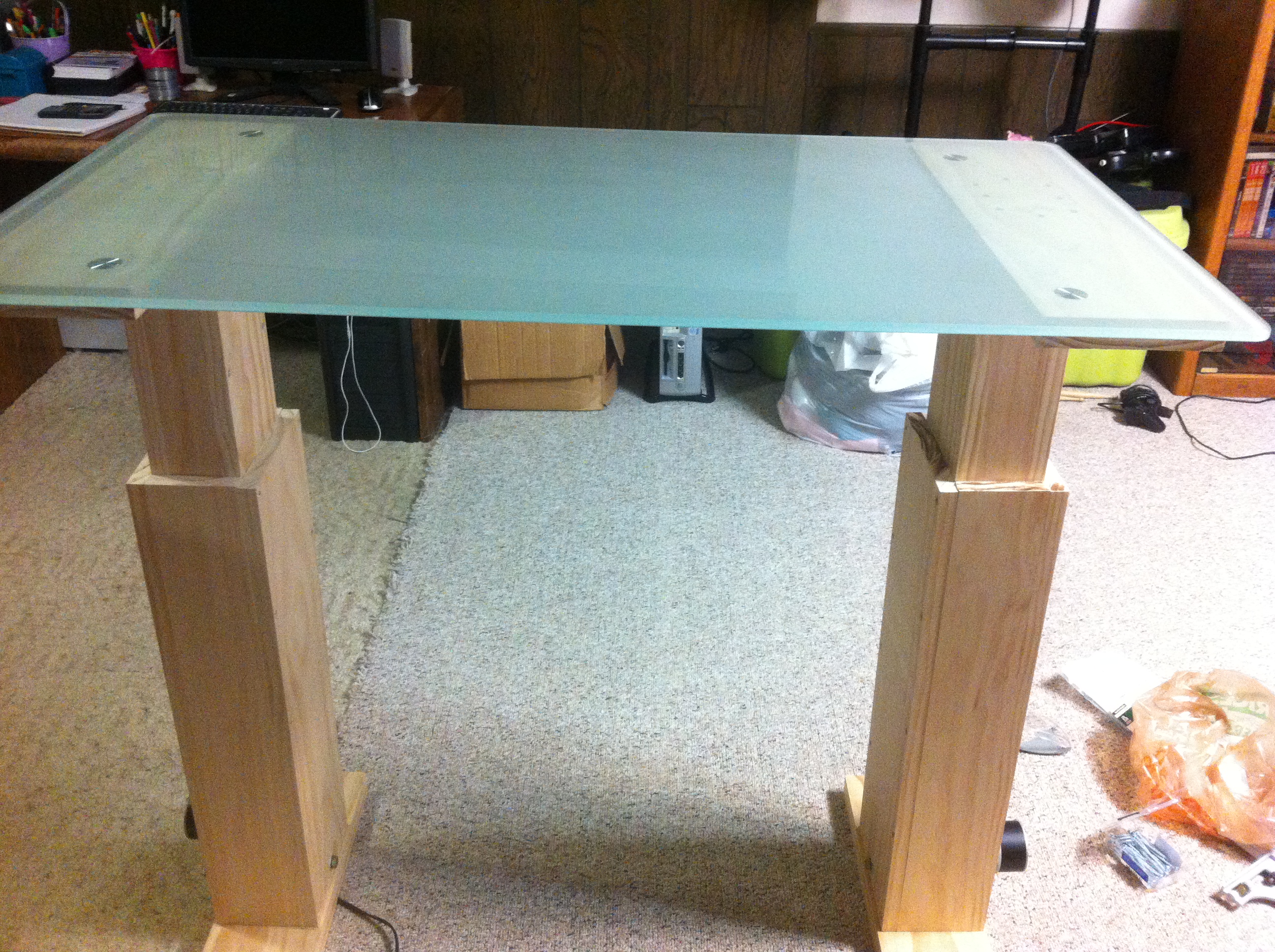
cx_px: 638
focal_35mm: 35
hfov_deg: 52.7
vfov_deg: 40.6
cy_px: 476
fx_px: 1287
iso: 500
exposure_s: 1/15
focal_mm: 3.85
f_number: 2.8
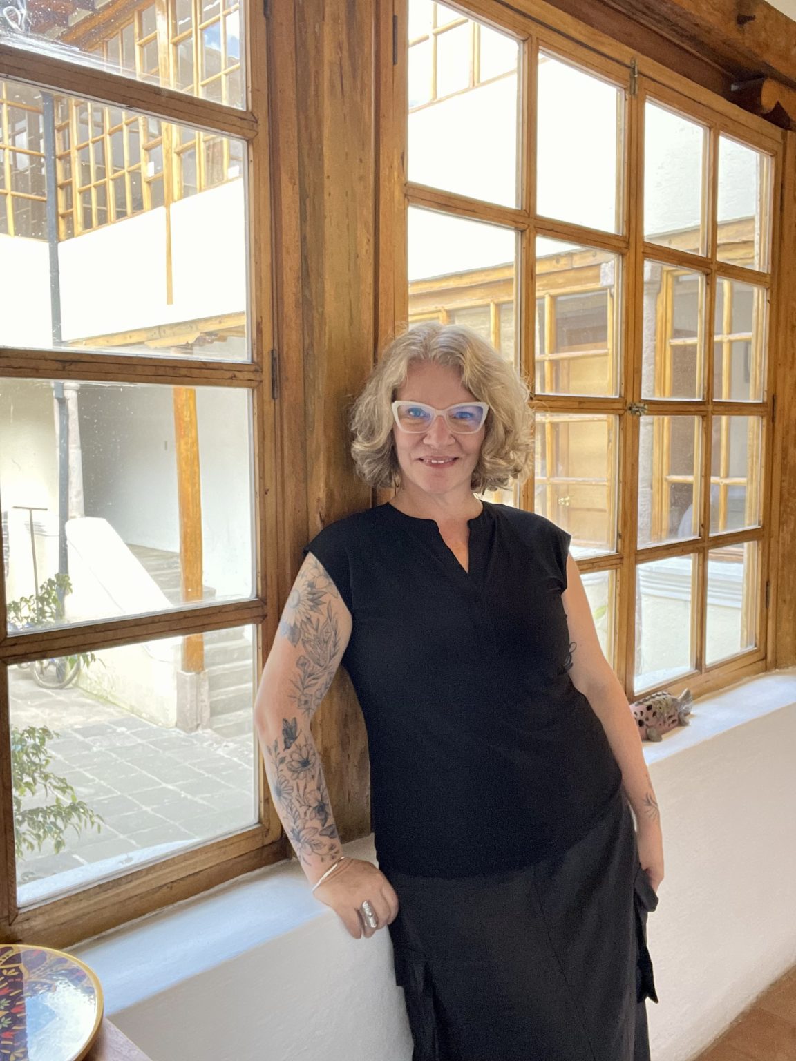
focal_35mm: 30
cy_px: 530
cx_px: 398
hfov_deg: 46.8
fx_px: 920
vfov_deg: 60.0
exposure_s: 1/60
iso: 125
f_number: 2.2
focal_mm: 2.71
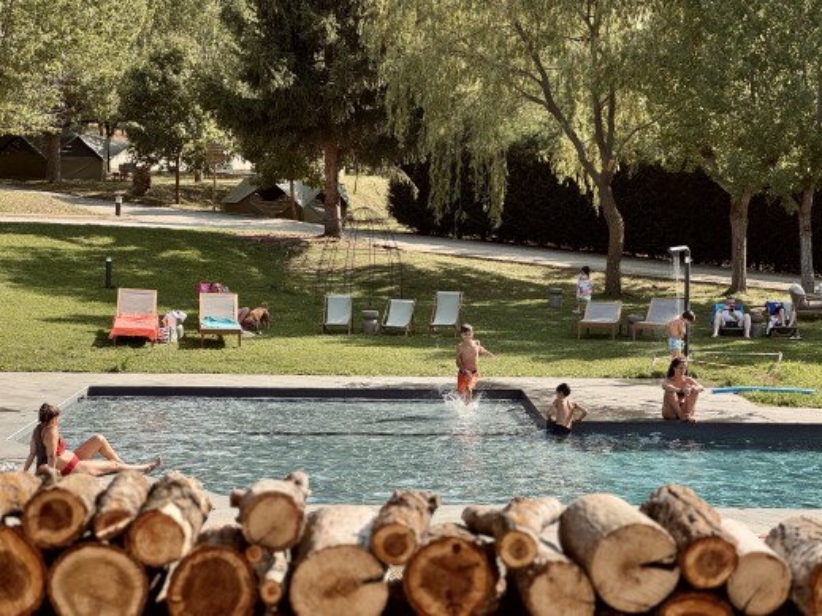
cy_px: 308
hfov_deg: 25.3
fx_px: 1828
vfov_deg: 19.1
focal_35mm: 77
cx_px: 411
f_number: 2.8
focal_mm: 9
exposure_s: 1/229
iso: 25
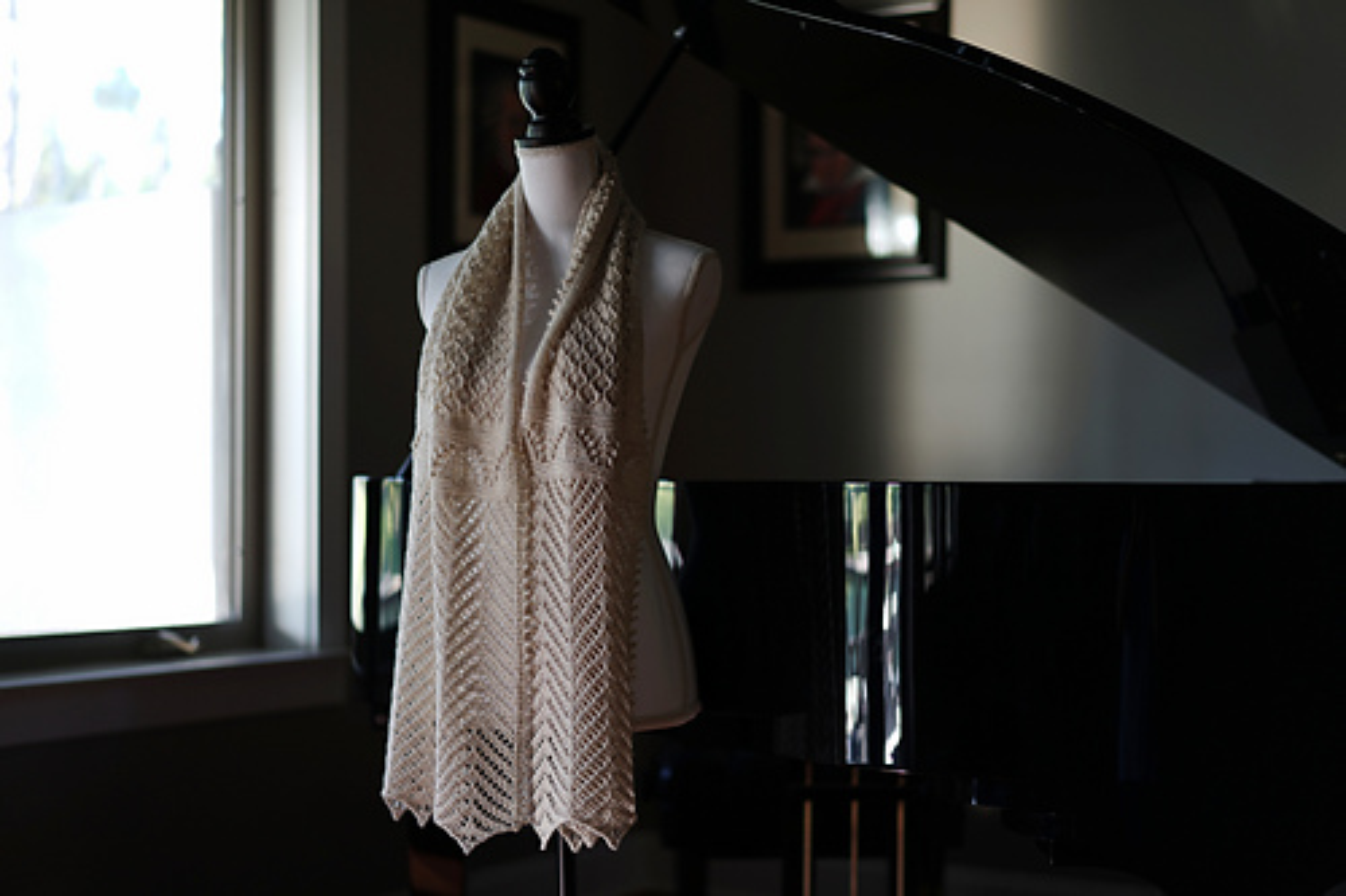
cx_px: 673
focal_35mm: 55
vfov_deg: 24.6
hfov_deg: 36.3
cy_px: 448
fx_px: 2056
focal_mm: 55
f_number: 1.8
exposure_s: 1/10
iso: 50
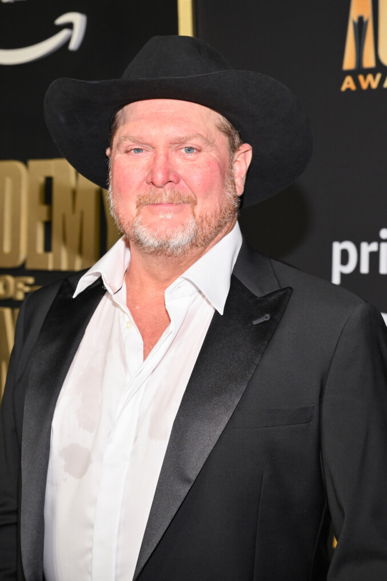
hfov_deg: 21.2
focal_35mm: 64
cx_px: 194
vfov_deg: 31.4
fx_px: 1032
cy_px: 290
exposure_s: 1/125
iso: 640
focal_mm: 64
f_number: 7.1
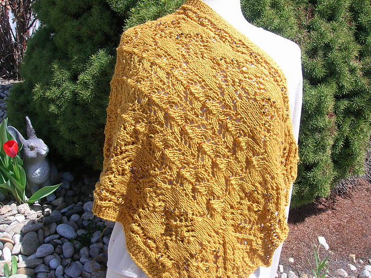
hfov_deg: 54.0
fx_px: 364
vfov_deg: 41.7
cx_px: 186
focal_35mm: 34
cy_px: 139
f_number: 4.9
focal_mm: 5.7
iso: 50
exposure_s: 1/246
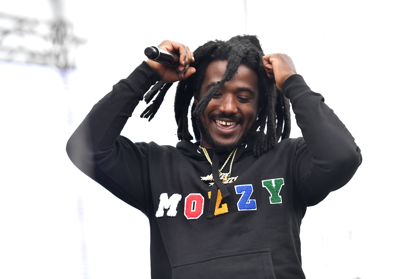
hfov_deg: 12.5
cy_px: 140
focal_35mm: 165
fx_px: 1920
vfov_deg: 8.3
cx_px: 210
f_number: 2.8
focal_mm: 165
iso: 1000
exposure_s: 1/4000
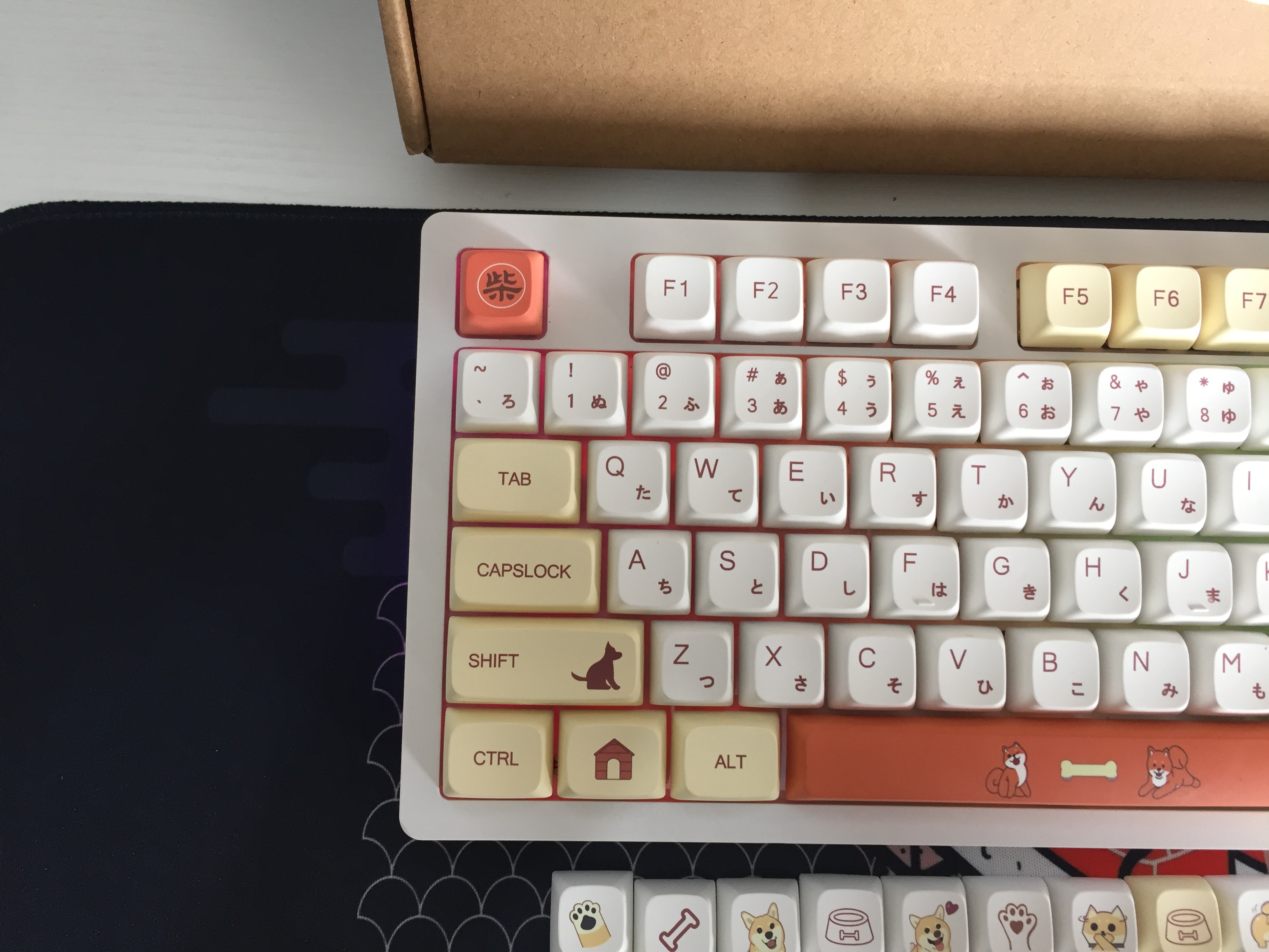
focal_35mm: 29
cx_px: 634
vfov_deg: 48.2
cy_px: 476
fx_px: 1063
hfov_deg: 61.7
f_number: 2.2
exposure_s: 1/30
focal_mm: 4.15
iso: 64
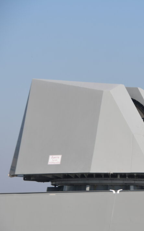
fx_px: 1444
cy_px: 116
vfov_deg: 9.1
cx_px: 168
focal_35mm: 230
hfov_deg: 5.7
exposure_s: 1/640
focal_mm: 100
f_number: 6.3
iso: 100
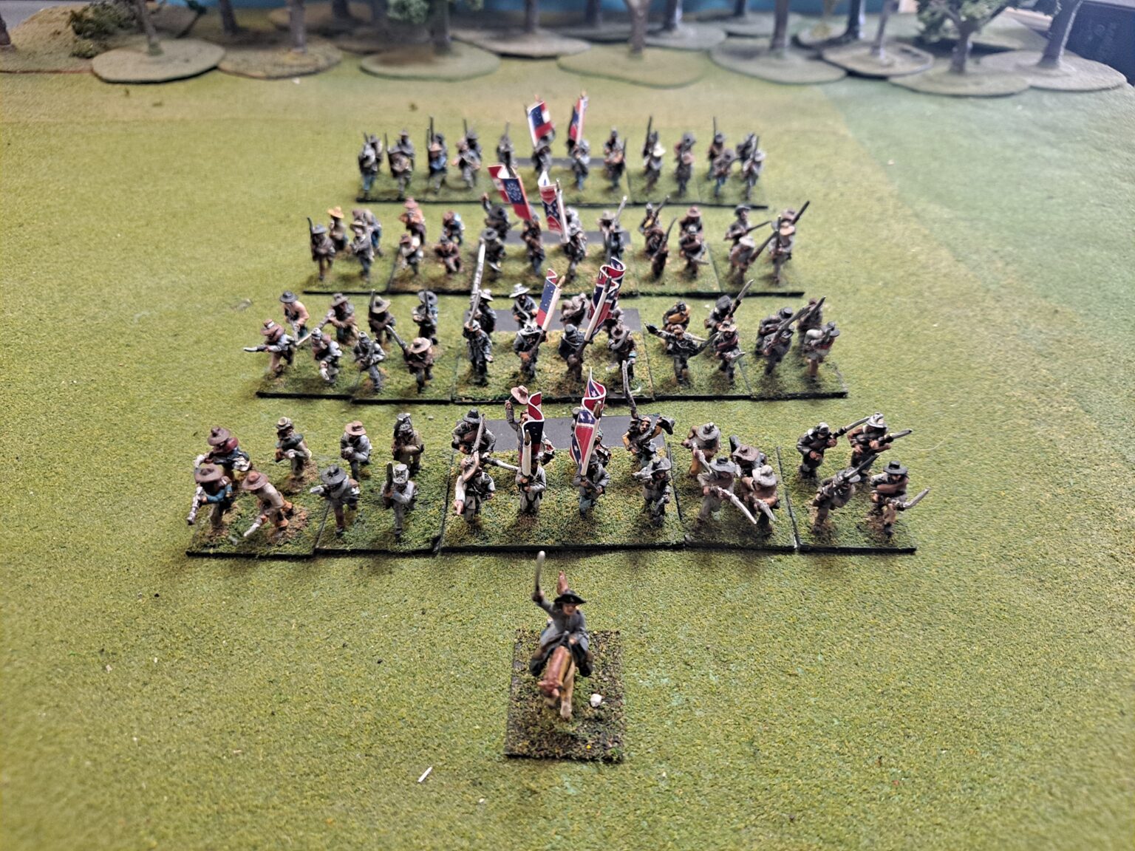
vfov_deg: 54.9
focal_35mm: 25
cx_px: 568
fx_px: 820
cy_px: 426
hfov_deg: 69.4
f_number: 2
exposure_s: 1/60
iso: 250
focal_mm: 4.6
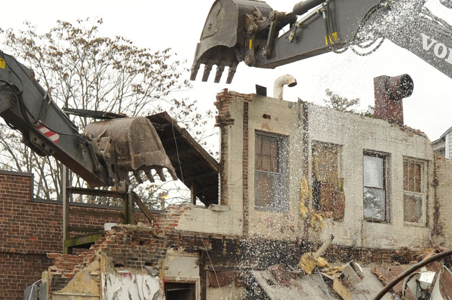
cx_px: 239
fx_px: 1090
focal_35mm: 87
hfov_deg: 23.4
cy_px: 262
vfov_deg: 15.5
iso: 400
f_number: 5.6
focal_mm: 35
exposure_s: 1/640
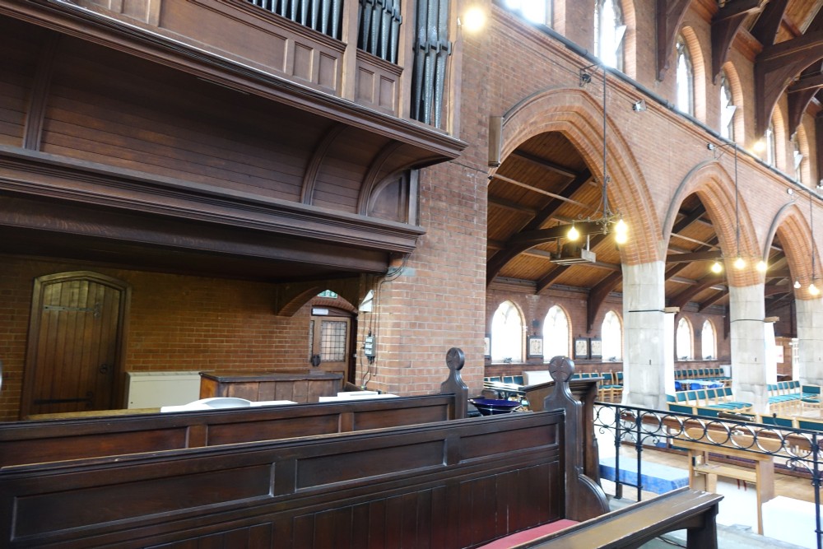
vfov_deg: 53.1
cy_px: 274
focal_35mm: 24
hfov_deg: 73.7
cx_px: 412
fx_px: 549
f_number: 2.8
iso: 800
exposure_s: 1/25
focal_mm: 8.8
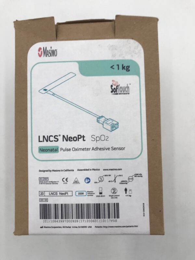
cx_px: 98
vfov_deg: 63.4
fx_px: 210
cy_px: 130
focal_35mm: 28
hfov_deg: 49.7
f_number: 1.8
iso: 25
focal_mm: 3.99
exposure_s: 1/120
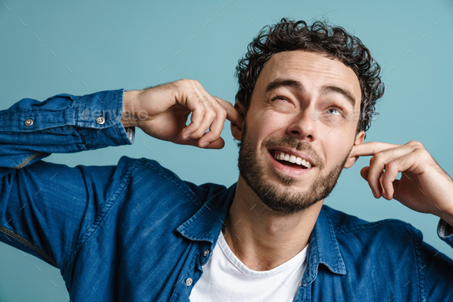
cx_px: 226
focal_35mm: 70
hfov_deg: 28.8
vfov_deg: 19.5
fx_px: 881
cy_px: 151
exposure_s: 1/200
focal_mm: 70
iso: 200
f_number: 6.3
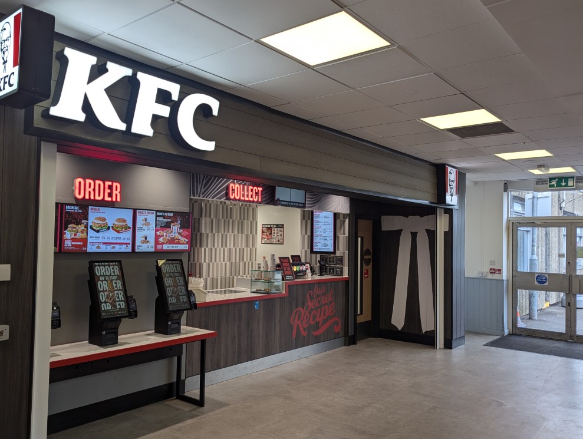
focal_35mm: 29
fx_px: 489
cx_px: 240
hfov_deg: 61.2
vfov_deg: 48.3
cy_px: 228
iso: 39
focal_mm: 6.81
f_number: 1.85
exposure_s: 1/100
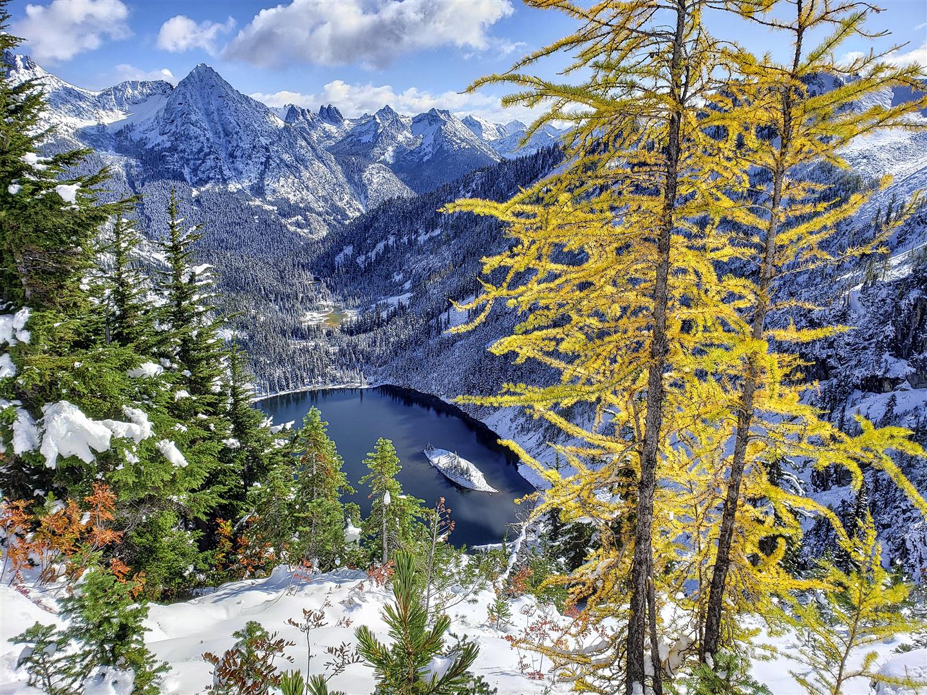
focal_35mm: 26
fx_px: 696
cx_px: 464
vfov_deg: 53.1
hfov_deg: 67.3
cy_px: 348
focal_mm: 4.3
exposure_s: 1/2000
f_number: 2.4
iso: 50
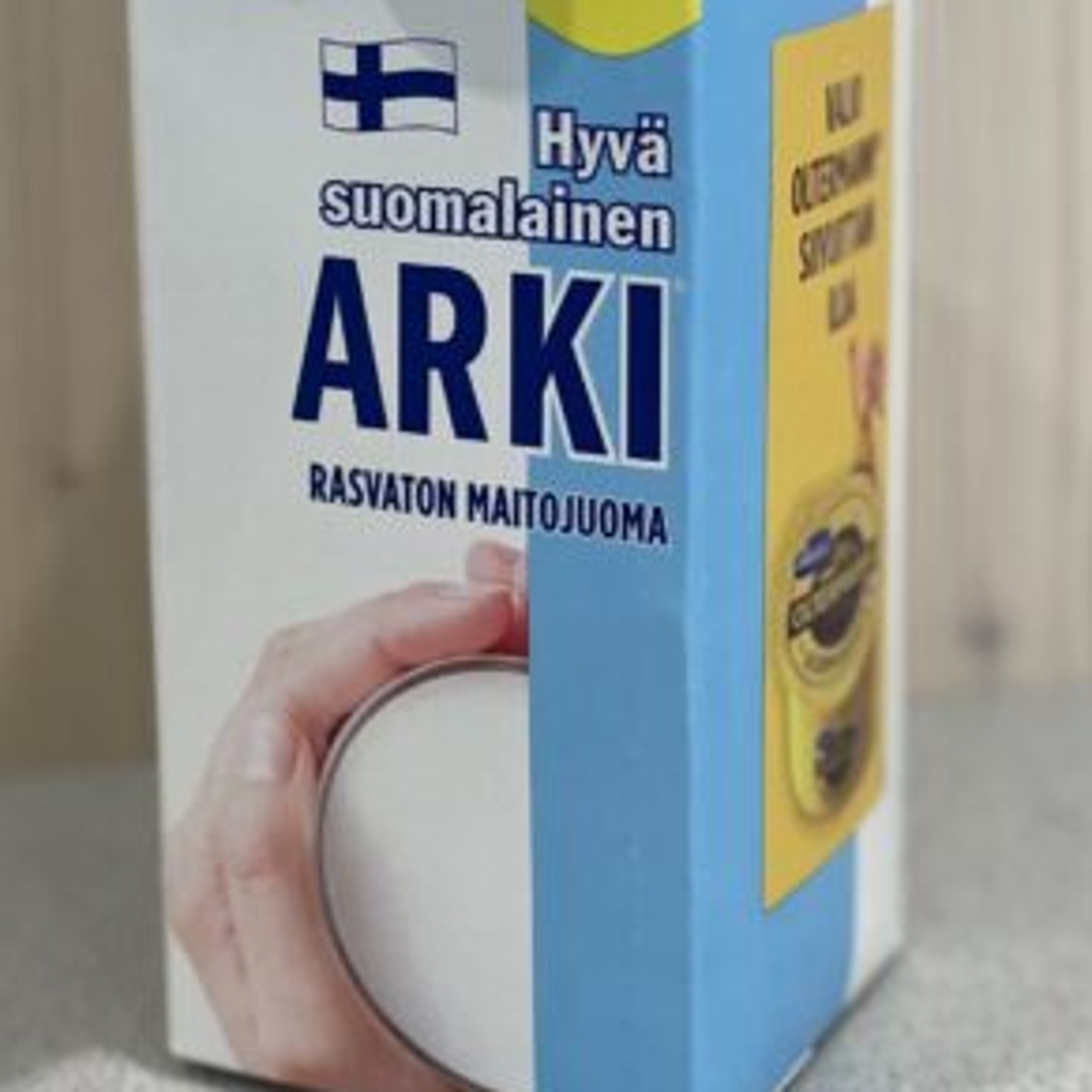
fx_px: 2891
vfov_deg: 21.2
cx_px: 469
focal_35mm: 81
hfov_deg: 21.4
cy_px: 263
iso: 80
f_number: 1.6
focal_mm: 4.2
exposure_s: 1/100
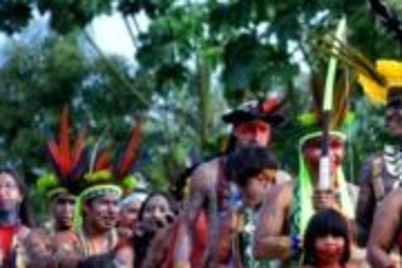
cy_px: 288
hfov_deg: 3.2
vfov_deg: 2.1
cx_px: 625
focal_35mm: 651
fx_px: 7269
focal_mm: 112
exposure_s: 1/200
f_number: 5.6
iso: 100
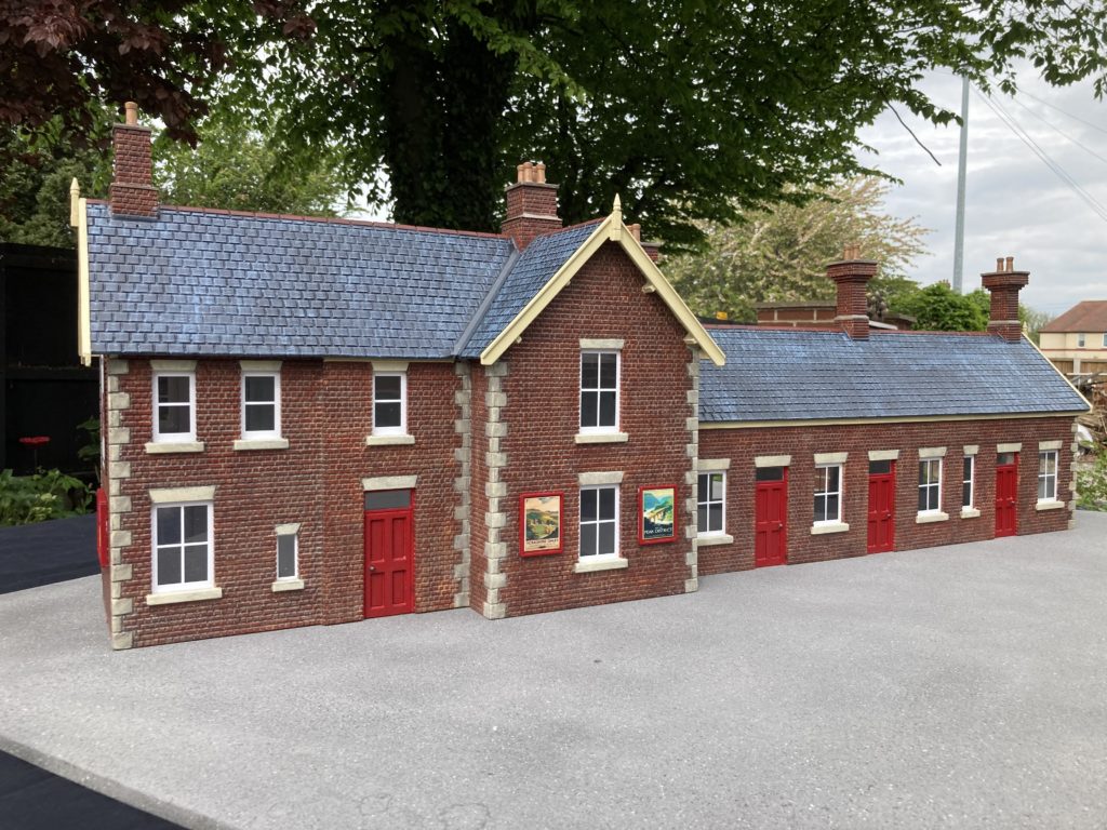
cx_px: 554
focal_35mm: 28
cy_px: 415
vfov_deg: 49.7
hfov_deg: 63.4
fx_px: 895
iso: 20
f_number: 1.8
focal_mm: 3.99
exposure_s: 1/578
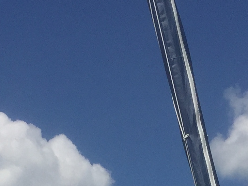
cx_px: 155
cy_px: 412
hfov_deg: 15.2
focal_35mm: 130
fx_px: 931
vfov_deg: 10.2
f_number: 2.2
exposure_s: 1/5650
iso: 32
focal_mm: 4.15
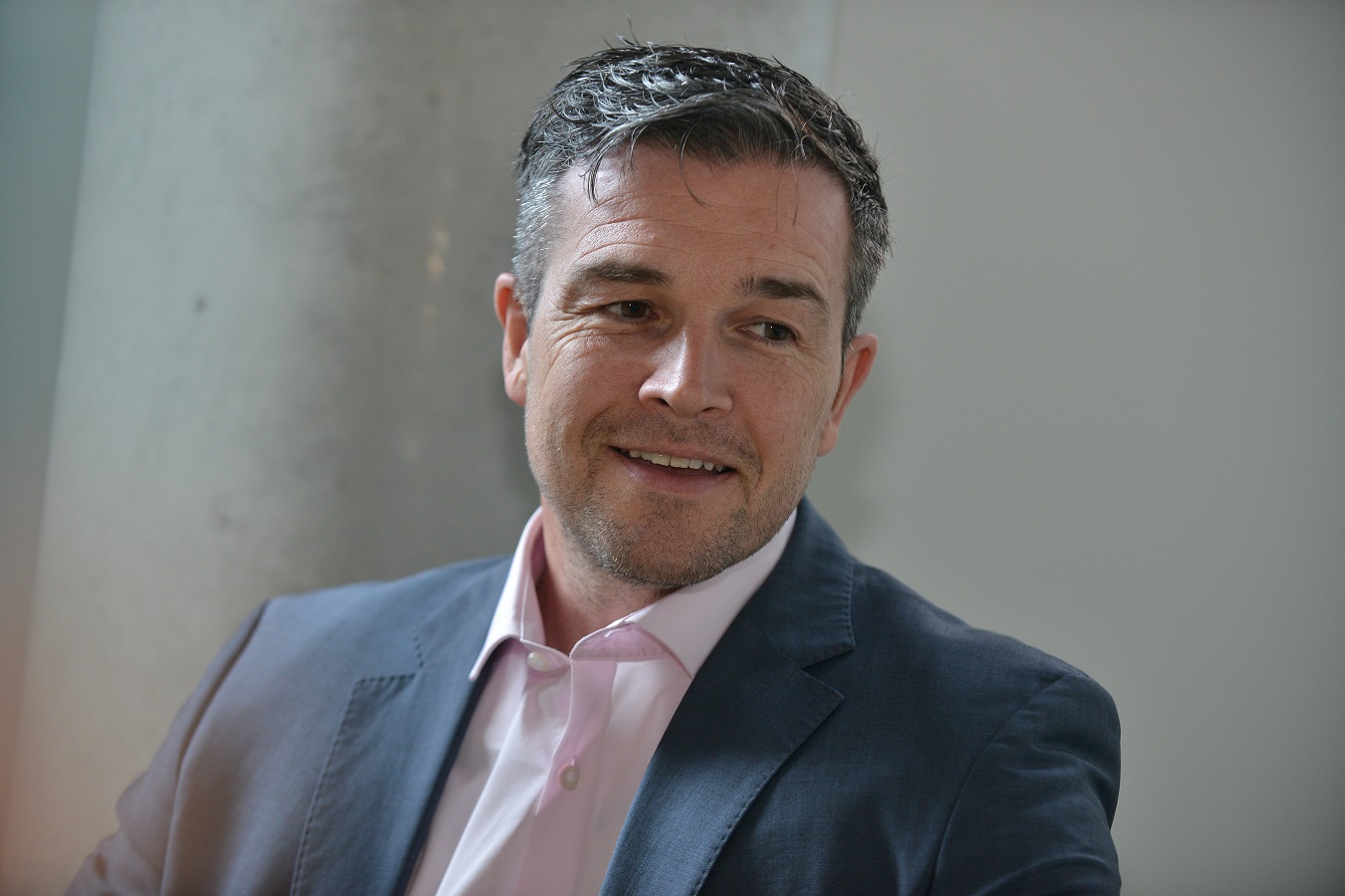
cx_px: 672
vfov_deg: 11.8
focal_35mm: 116
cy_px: 448
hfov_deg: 17.6
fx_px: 4334
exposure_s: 1/160
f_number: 3.2
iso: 800
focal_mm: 116
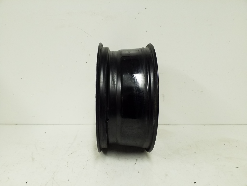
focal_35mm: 27
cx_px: 124
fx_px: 193
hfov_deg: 65.3
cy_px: 93
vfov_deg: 51.4
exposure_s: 1/33
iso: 200
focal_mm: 3.6
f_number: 1.9
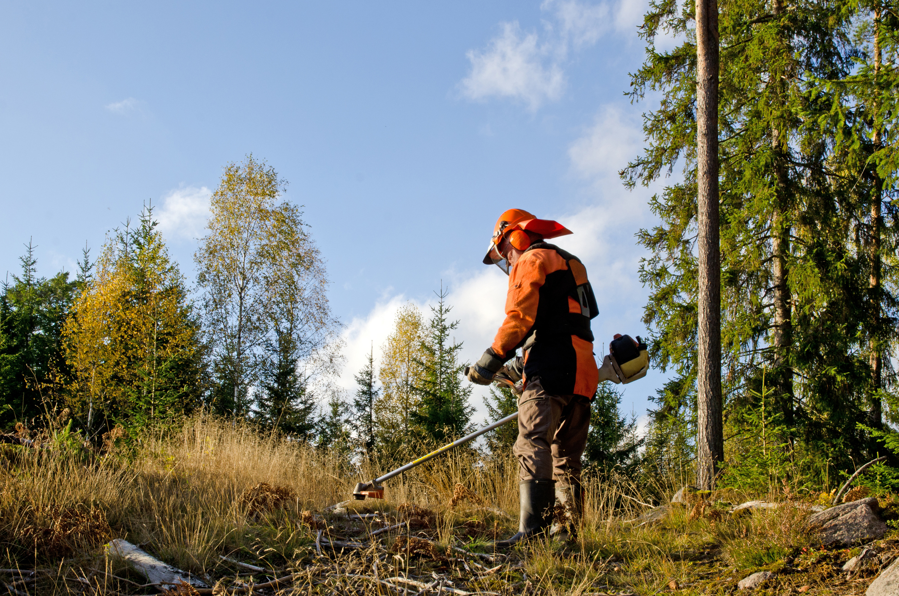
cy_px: 298
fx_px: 1047
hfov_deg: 46.5
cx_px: 450
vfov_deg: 31.8
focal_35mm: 42
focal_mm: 28
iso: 100
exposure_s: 1/100
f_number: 14
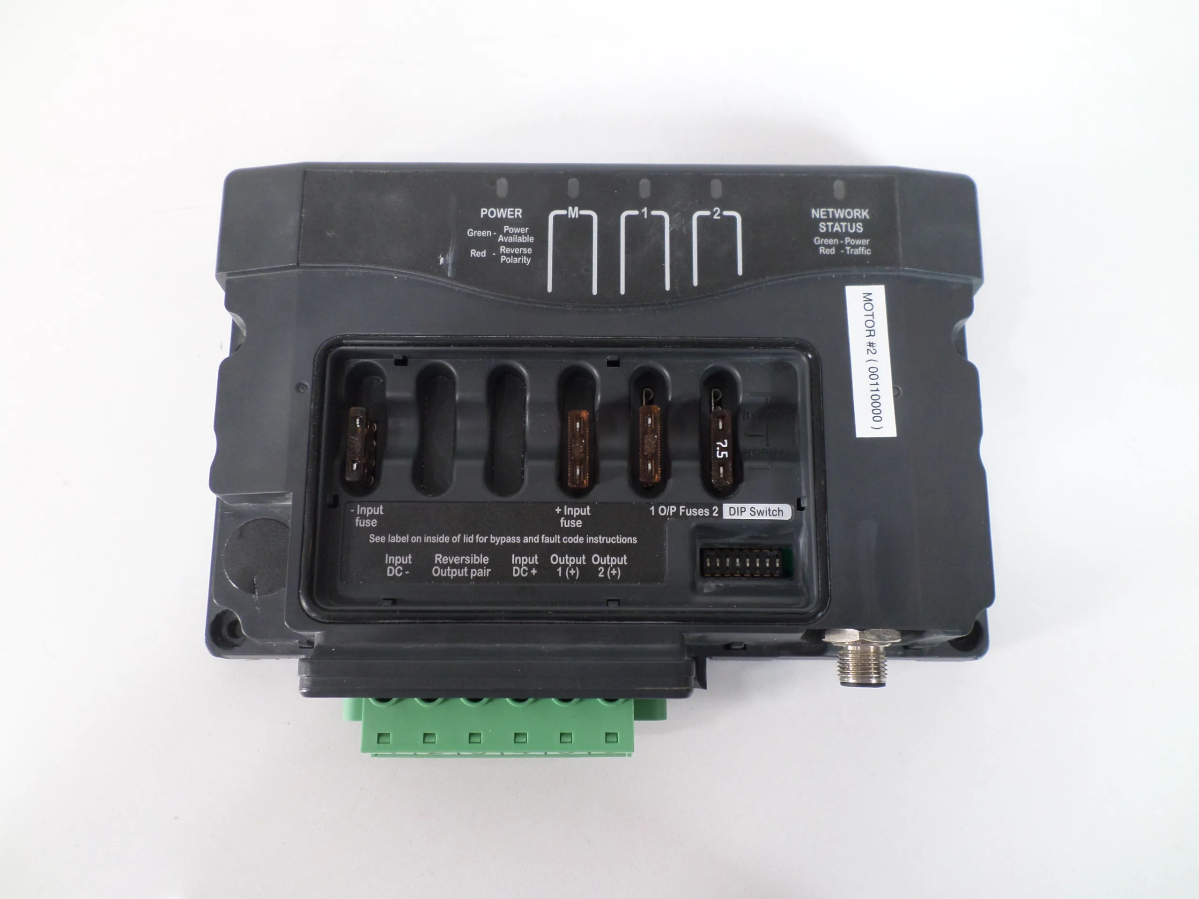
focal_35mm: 25
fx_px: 866
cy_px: 450
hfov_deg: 69.4
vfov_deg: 54.9
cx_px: 600
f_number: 2.5
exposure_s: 1/30
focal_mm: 4.5
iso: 120
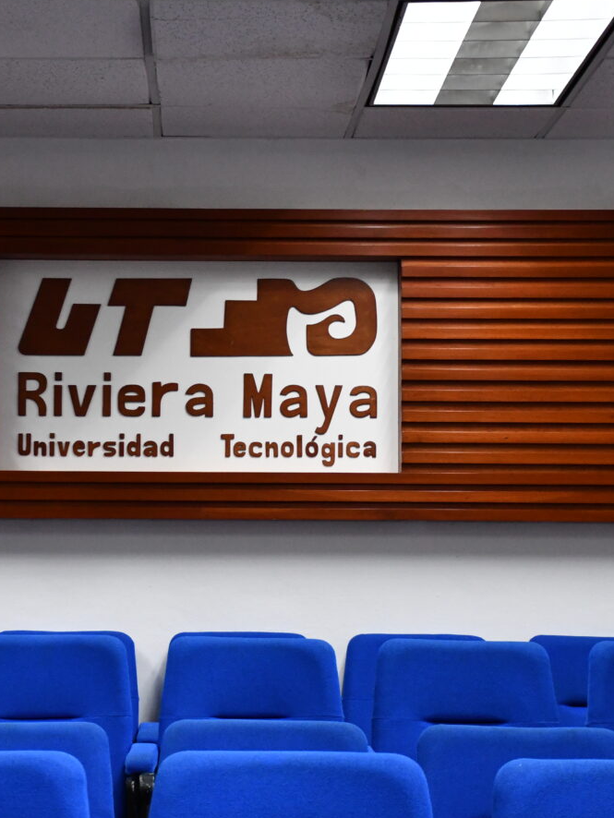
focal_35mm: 95
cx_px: 212
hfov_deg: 15.5
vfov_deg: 20.6
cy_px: 422
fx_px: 2246
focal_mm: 38
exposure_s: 1/125
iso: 2200
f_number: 4.2
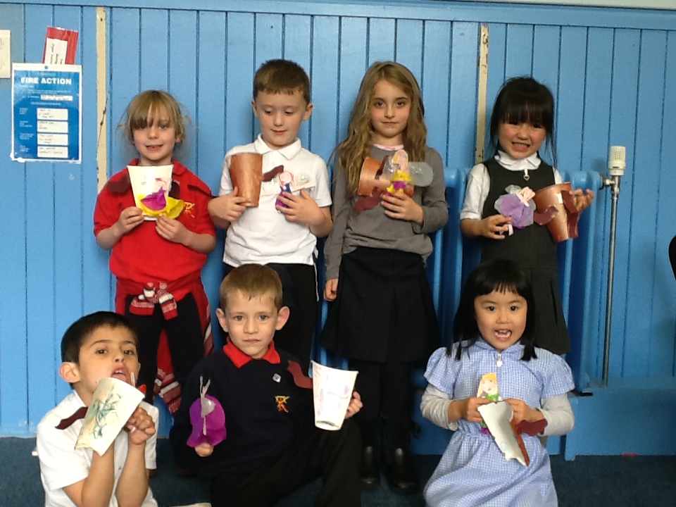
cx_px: 338
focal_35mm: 44
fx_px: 859
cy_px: 254
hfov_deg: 42.9
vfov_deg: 32.9
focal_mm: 2.03
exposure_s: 1/30
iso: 50
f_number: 2.4
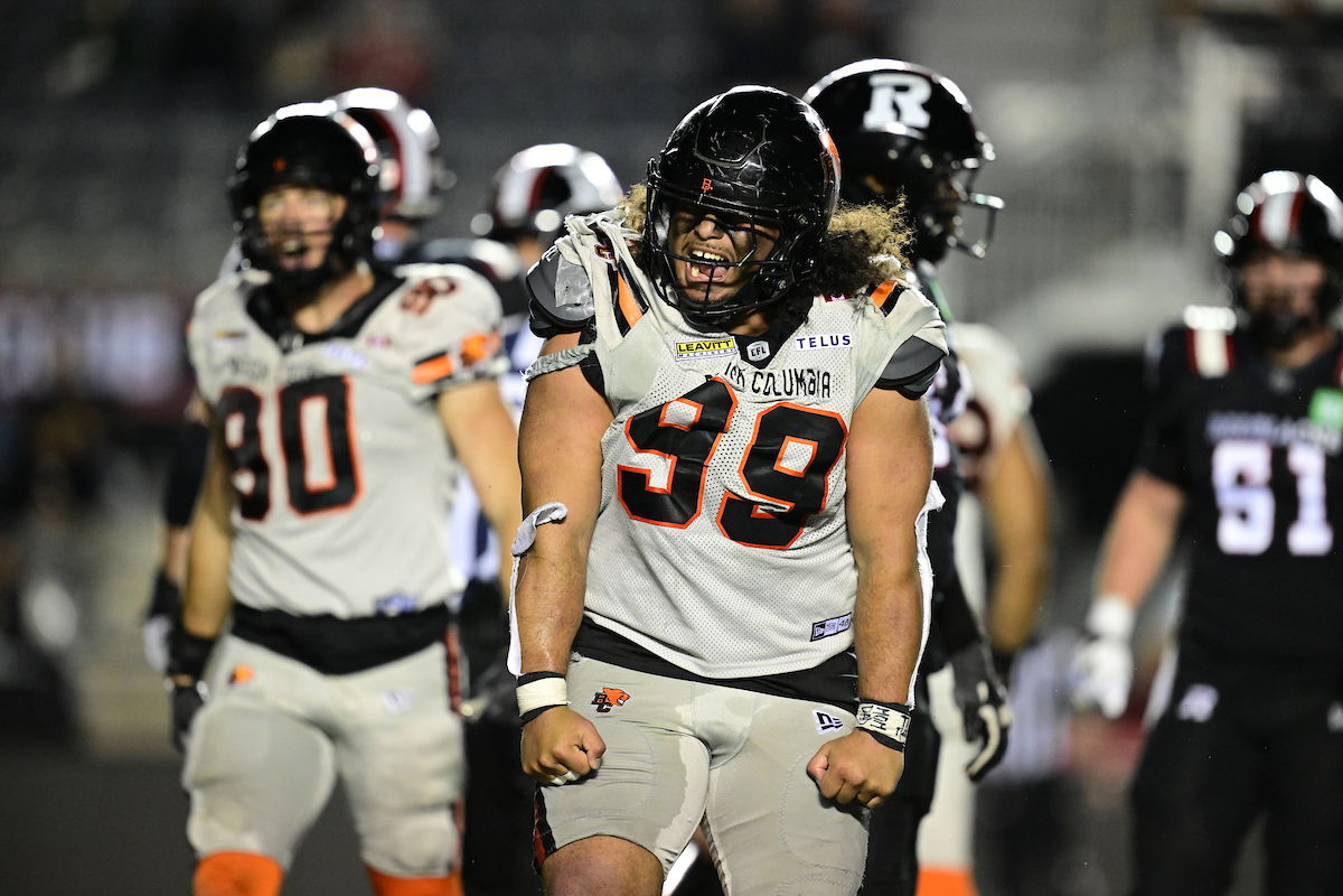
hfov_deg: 5.2
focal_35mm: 400
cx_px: 672
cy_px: 448
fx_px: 14921
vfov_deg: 3.4
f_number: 3.2
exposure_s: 1/2000
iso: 6400
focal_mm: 400
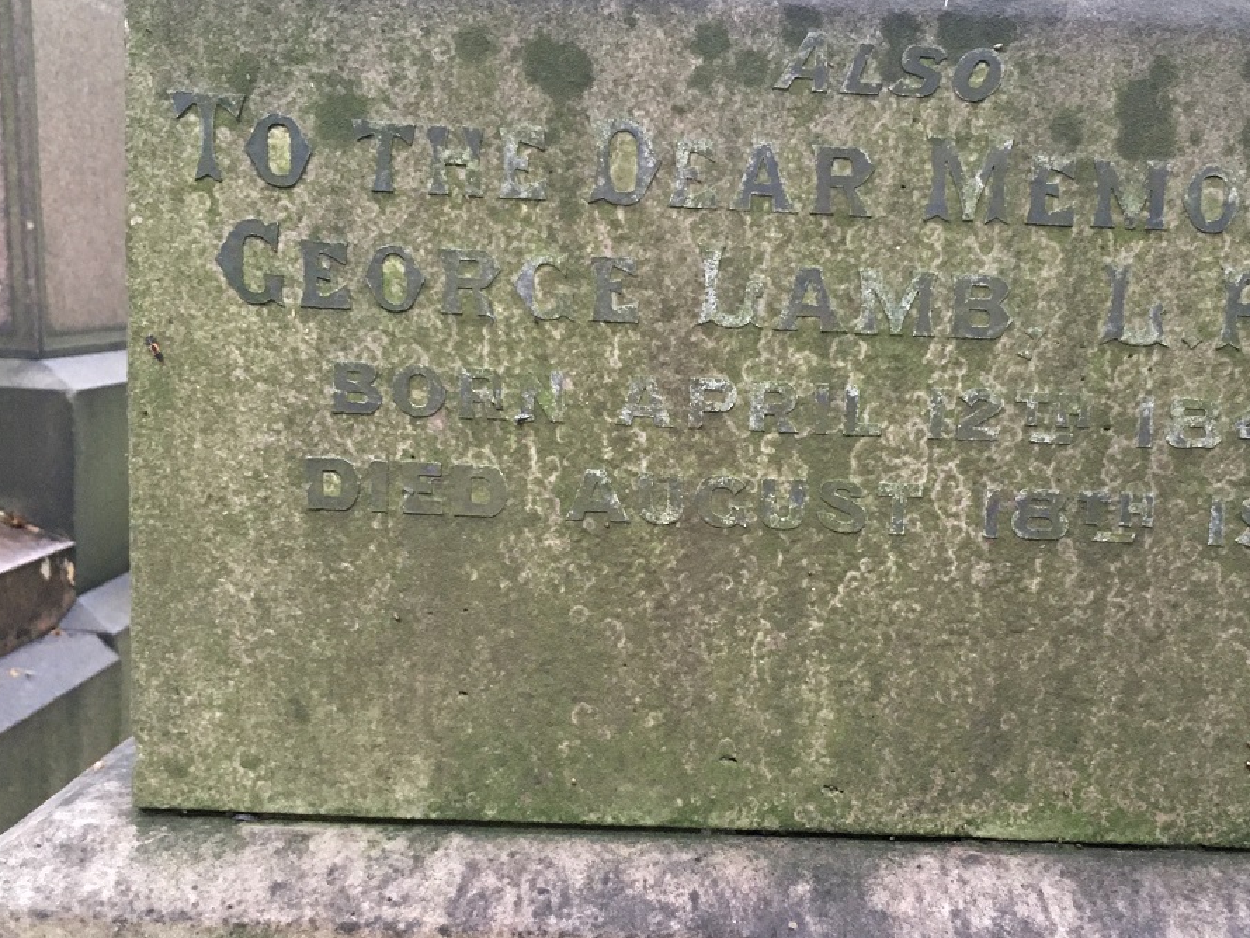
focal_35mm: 46
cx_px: 715
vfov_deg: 31.3
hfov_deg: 41.1
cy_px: 614
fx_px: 1662
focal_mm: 4.15
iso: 200
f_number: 2.2
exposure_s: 1/33
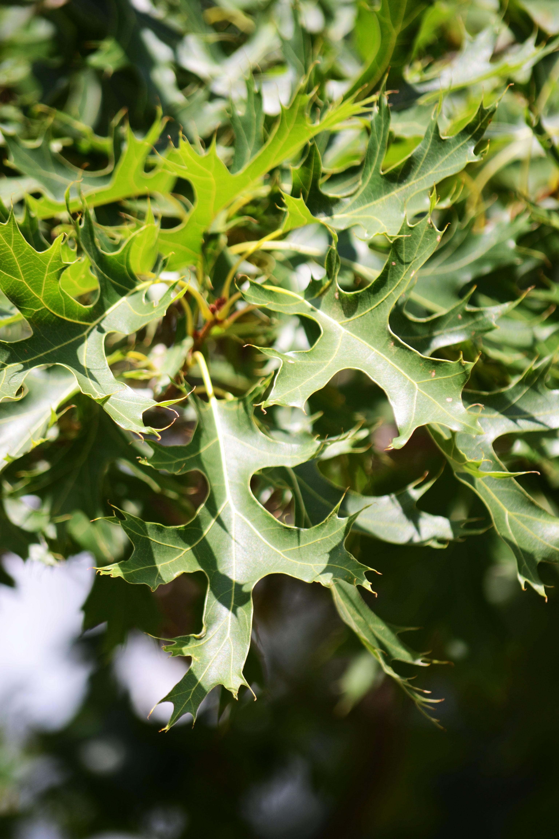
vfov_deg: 6.9
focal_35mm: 300
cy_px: 420
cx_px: 280
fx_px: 6987
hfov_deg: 4.6
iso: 100
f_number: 5.6
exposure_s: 1/160
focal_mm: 200
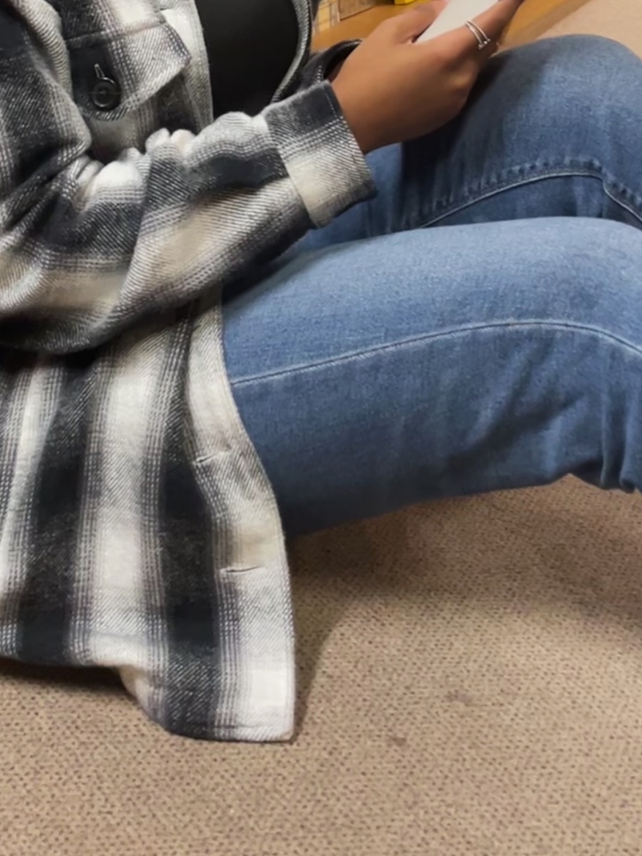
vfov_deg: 30.5
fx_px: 1410
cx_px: 314
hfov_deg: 25.7
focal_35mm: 57
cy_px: -65
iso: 320
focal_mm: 4.2
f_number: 1.6
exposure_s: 1/60
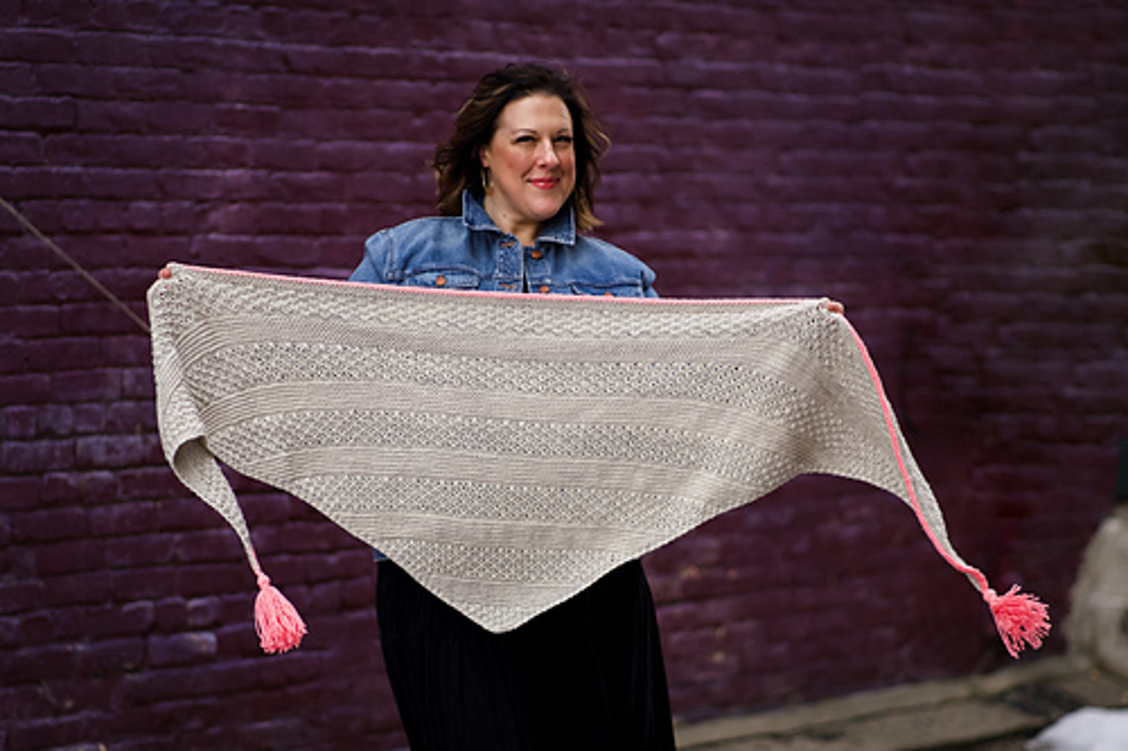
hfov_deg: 16.1
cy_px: 376
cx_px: 564
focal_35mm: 127
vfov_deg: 10.8
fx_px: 3978
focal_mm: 85
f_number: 2
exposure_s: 1/640
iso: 100
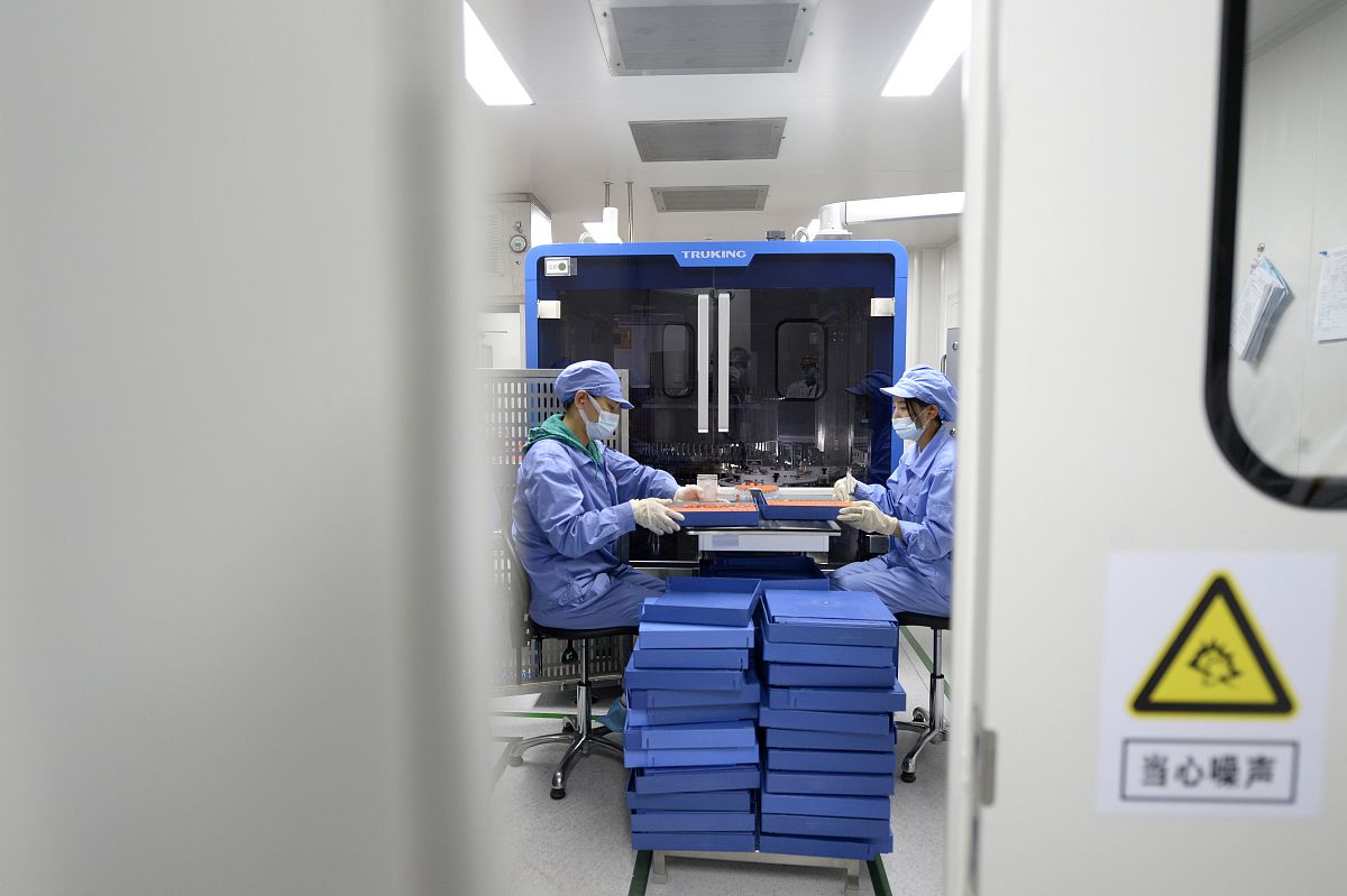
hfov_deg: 81.2
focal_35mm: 21
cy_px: 448
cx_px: 674
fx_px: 785
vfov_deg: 59.5
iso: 1600
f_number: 2.8
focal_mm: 21
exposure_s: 1/250
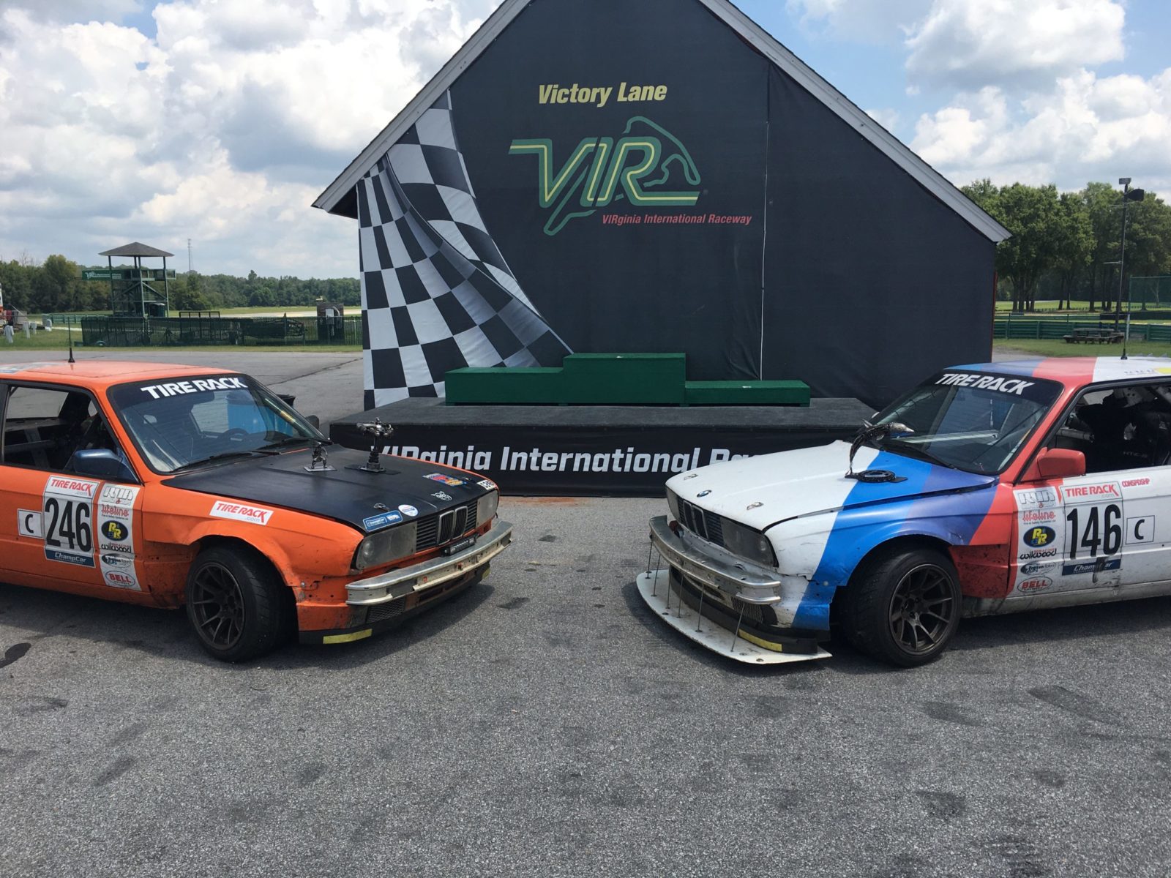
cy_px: 439
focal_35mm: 29
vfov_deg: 48.2
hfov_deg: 61.7
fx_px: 981
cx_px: 586
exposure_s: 1/1304
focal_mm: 4.15
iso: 25
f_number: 2.2
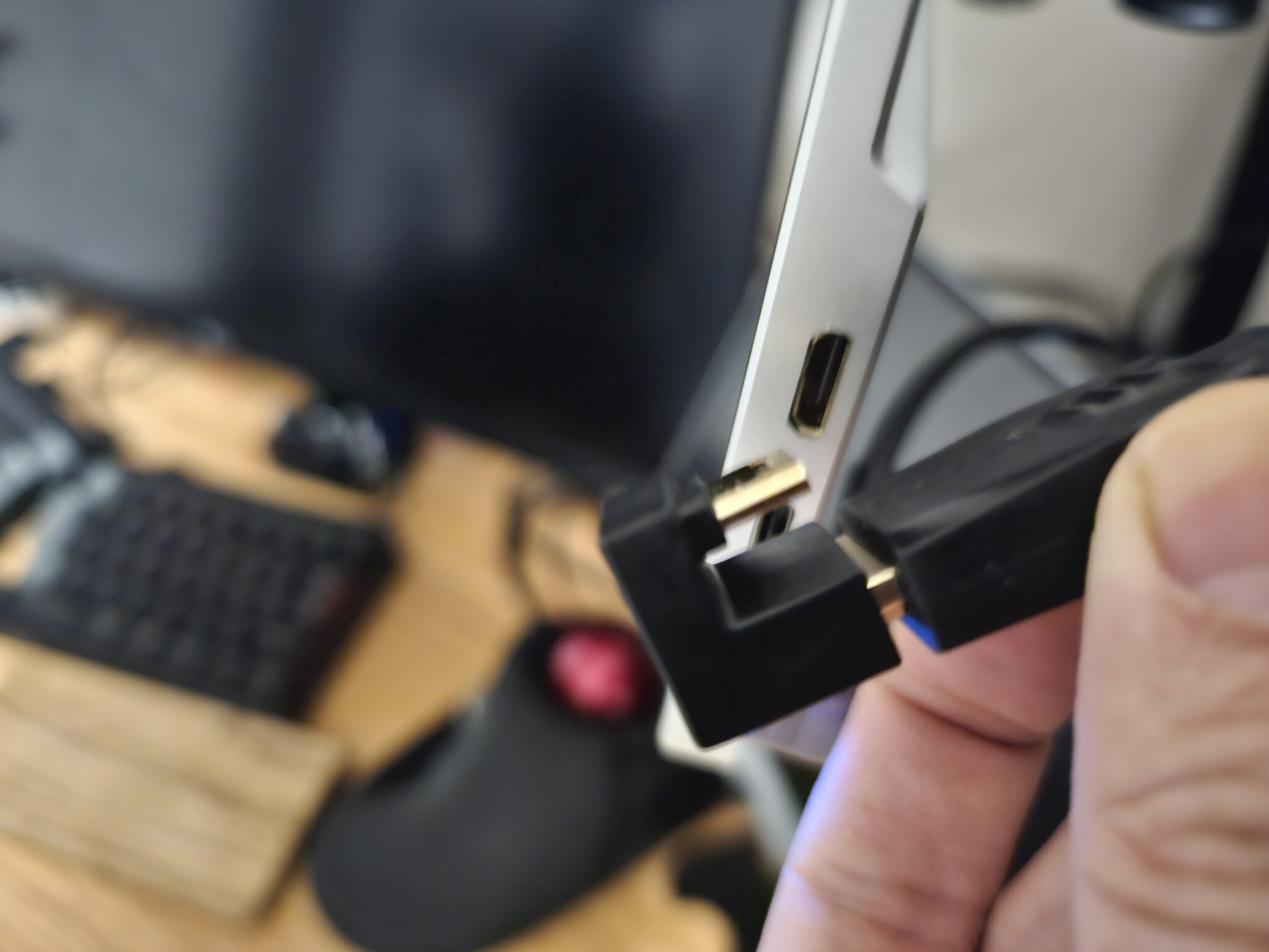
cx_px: 634
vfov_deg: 58.9
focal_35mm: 23
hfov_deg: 73.9
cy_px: 476
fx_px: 843
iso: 1600
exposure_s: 1/8
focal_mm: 6.3
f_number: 1.7
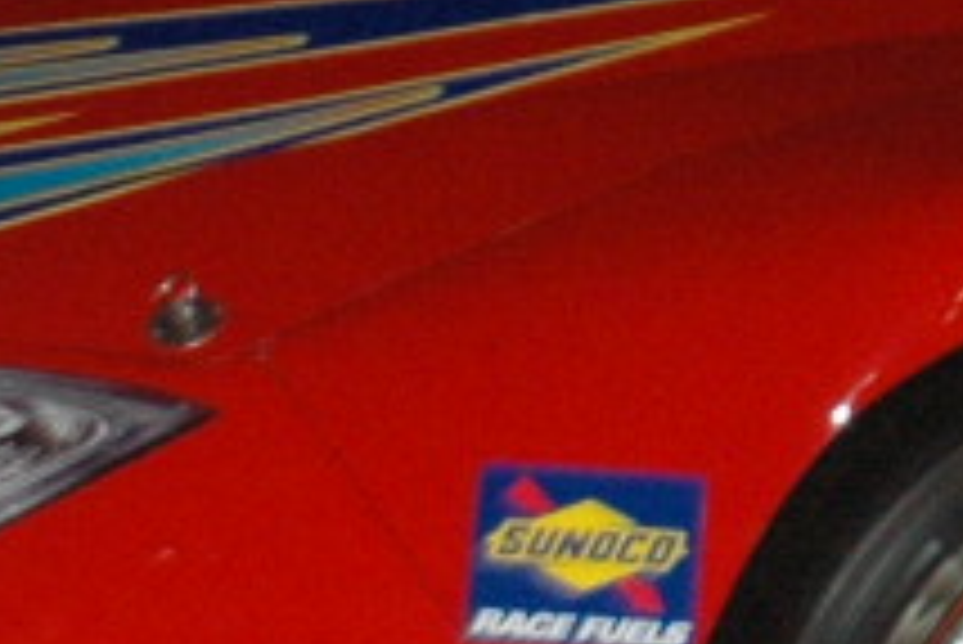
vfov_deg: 2.5
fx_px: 14642
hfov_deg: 3.7
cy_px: 68
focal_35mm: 547
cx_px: 2074
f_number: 5.6
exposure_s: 1/60
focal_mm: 52
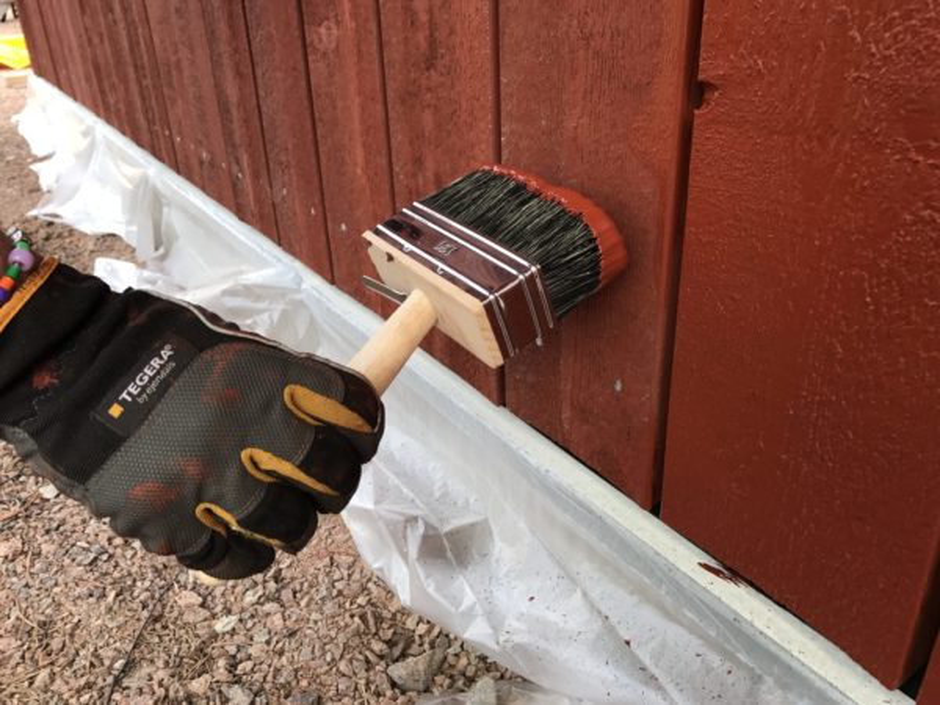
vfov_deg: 49.7
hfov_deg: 63.4
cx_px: 470
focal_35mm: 28
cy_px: 352
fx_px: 760
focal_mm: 3.99
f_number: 1.8
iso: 20
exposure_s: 1/218
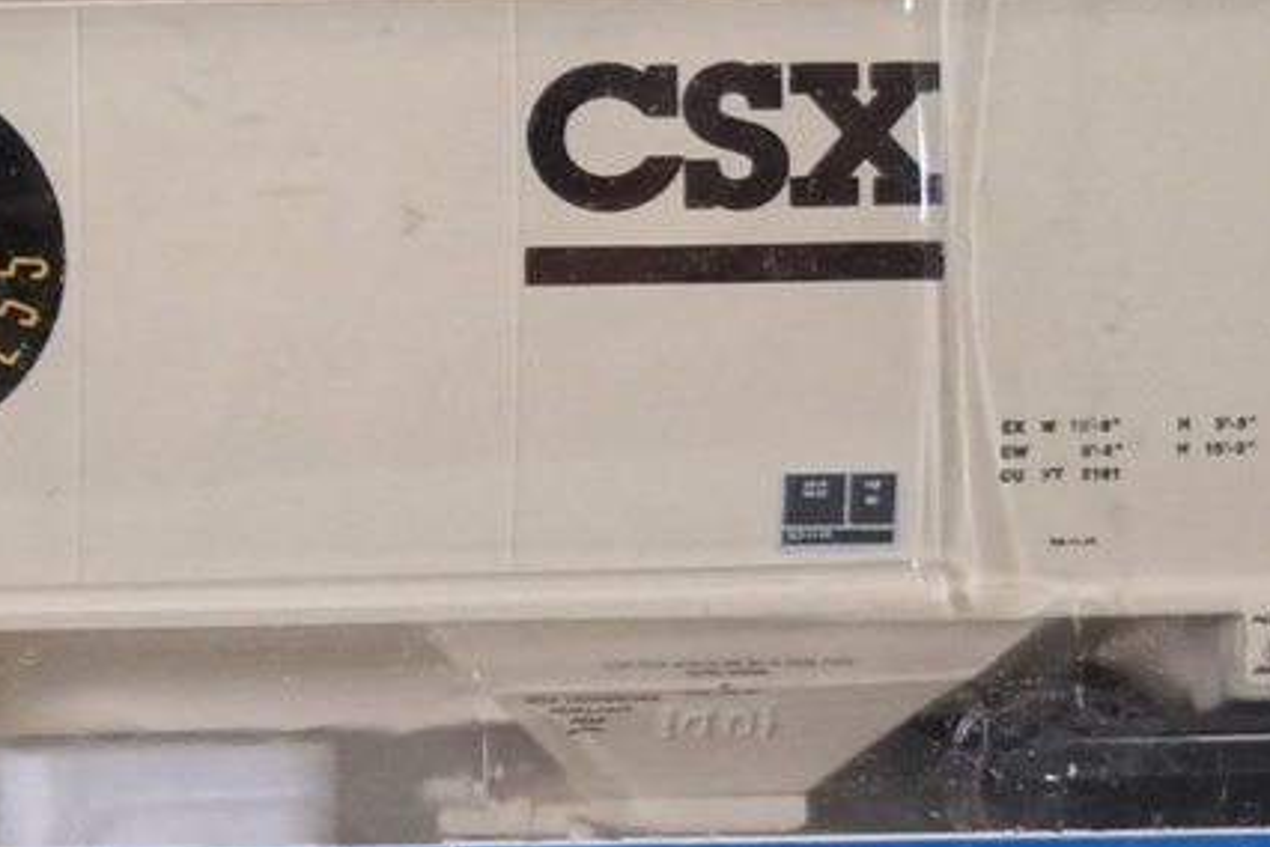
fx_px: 7126
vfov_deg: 6.8
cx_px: -507
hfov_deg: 9.9
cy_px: 446
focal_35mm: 202
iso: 800
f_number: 4.5
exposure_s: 1/160
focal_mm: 28
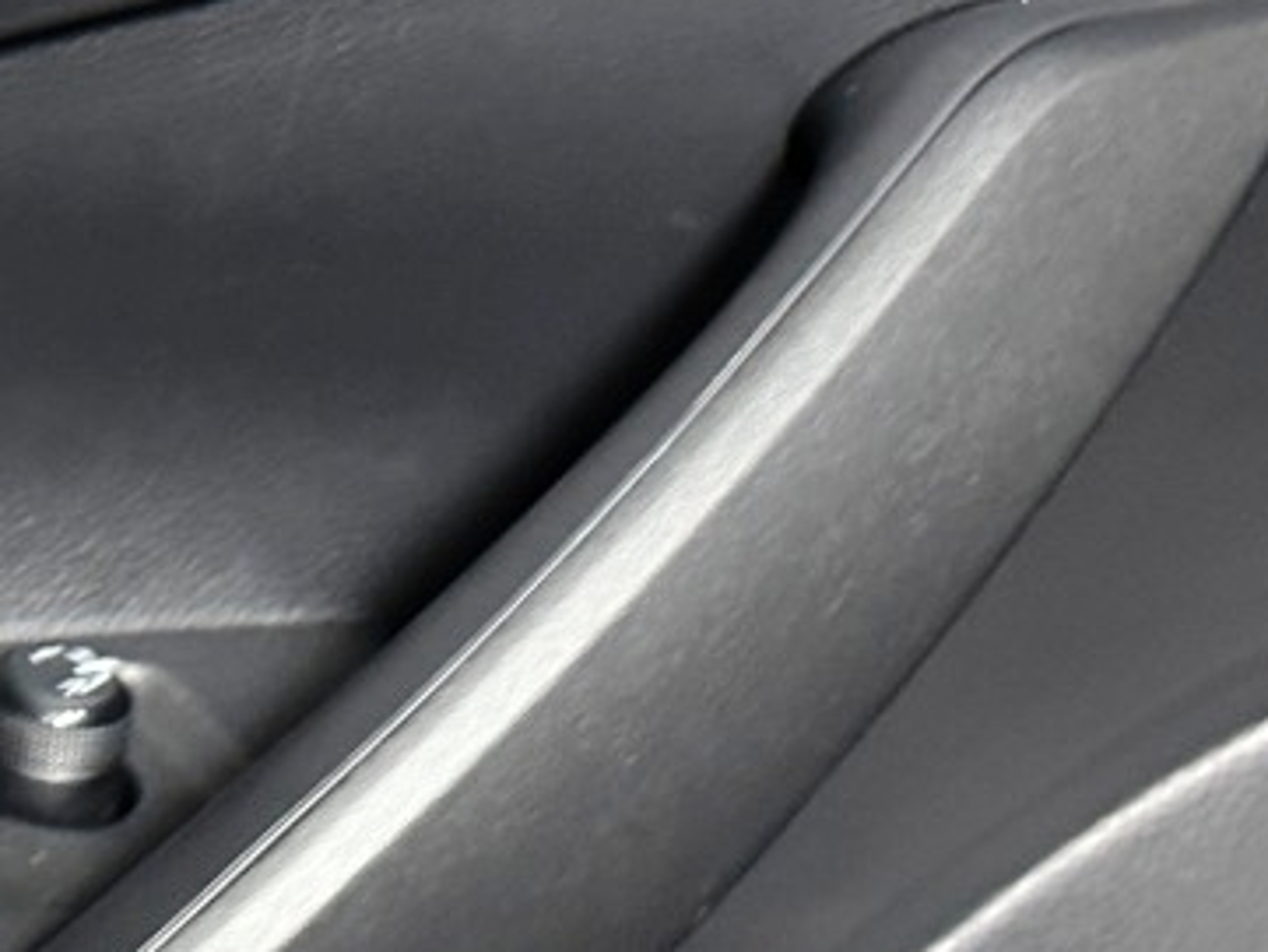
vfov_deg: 10.9
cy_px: 148
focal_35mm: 136
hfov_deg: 14.1
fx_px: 4983
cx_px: -253
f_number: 1.78
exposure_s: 1/30
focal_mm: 6.86
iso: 500
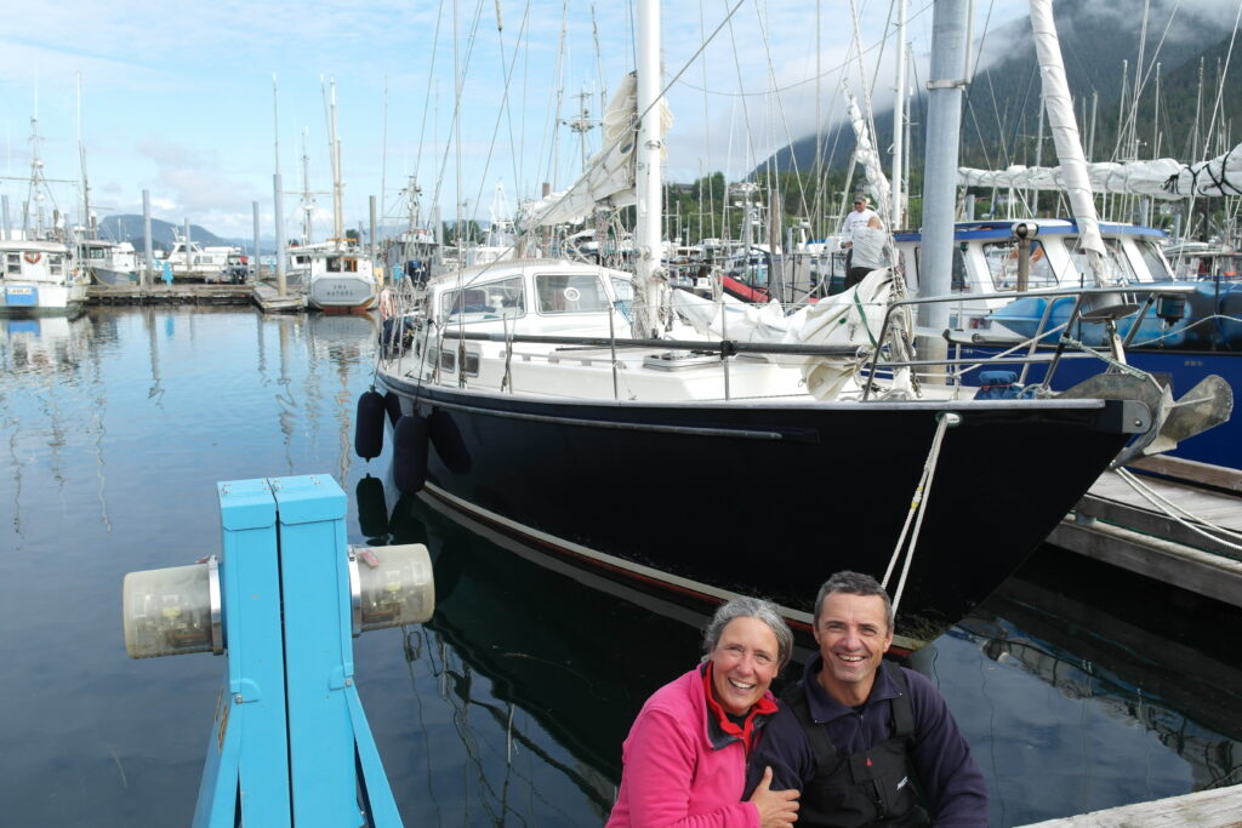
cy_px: 414
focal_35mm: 30
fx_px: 1035
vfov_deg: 43.6
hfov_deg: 61.9
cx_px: 621
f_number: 5.6
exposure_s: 1/250
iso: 100
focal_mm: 20
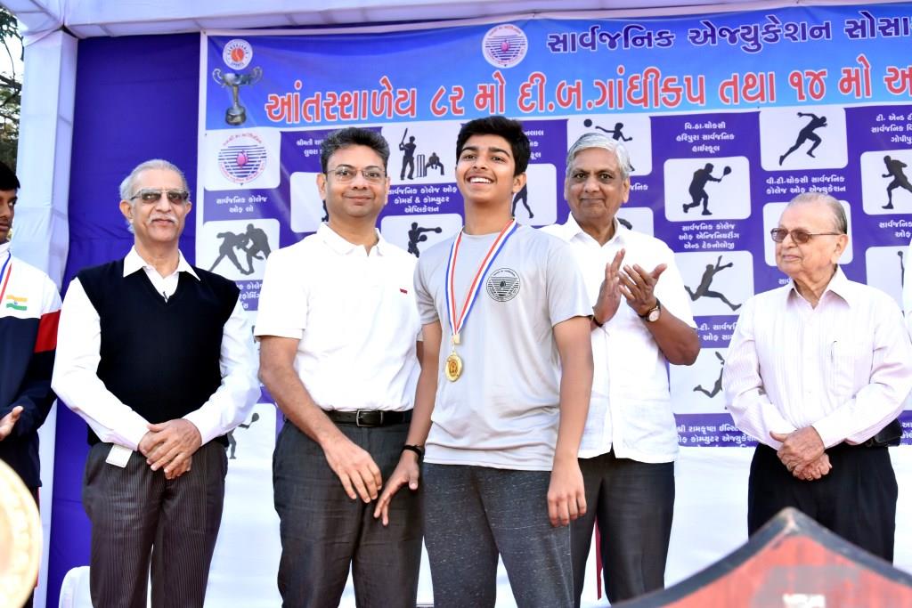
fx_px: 1330
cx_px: 456
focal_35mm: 52
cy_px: 304
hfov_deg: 37.8
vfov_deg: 25.8
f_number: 8
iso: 1250
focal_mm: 35
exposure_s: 1/200
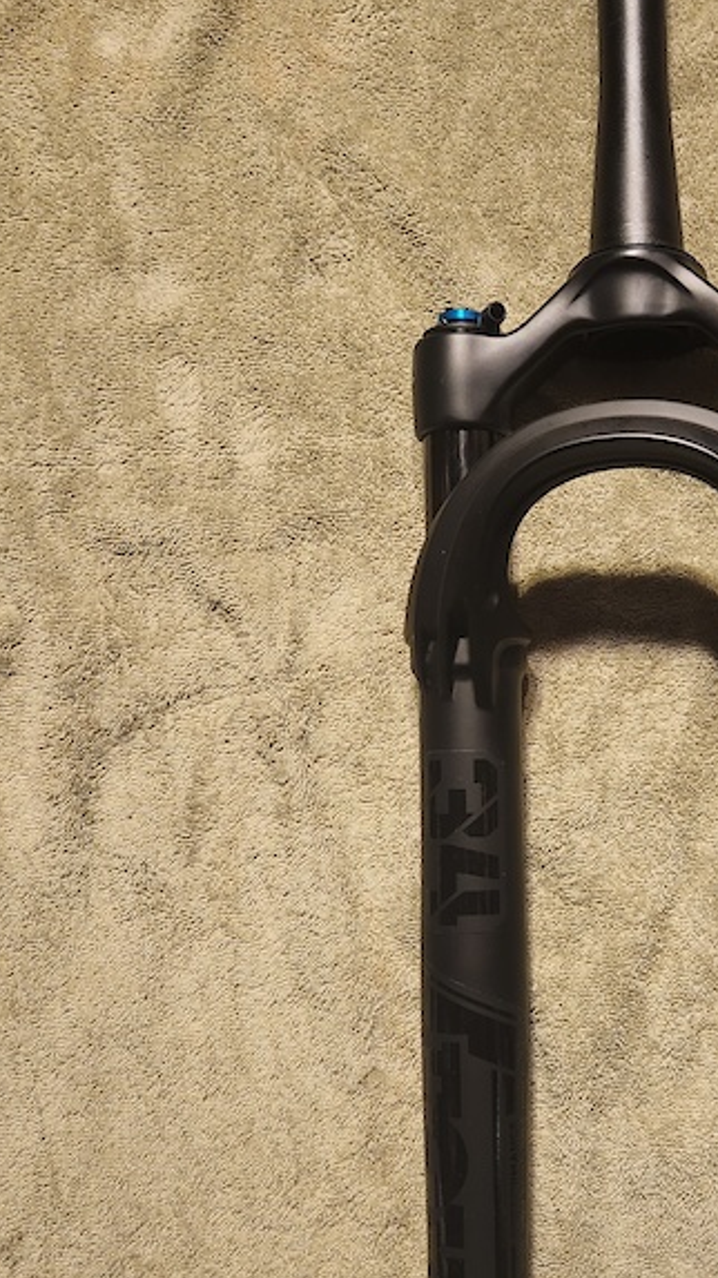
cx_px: 598
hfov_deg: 32.6
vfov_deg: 56.4
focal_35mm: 35
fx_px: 1185
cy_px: 743
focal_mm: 5.4
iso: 500
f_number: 1.8
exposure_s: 1/30
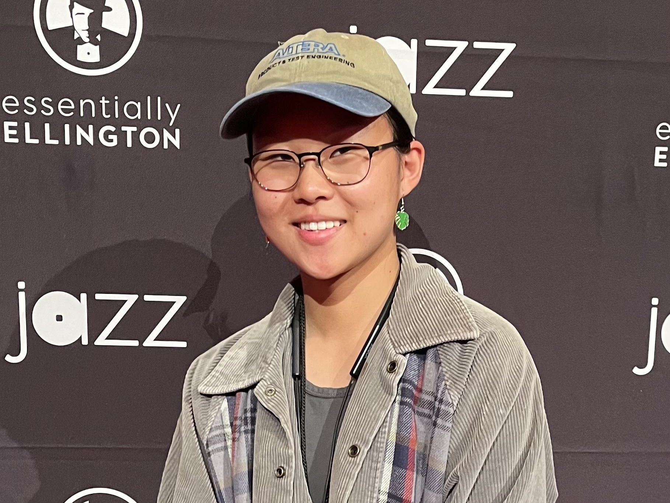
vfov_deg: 53.1
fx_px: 503
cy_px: 252
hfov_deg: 67.3
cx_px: 335
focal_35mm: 26
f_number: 1.6
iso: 320
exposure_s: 1/60
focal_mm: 5.1
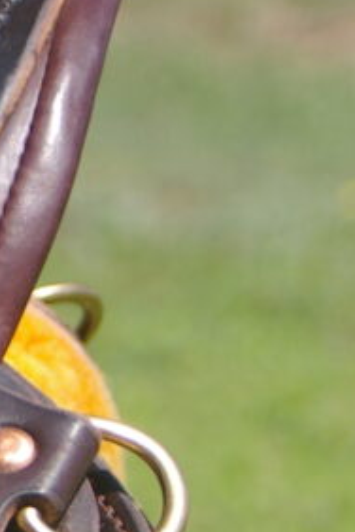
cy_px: 475
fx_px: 6434
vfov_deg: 4.7
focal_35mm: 435
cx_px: -282
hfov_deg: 3.1
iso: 200
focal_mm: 80
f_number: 8
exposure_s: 1/250
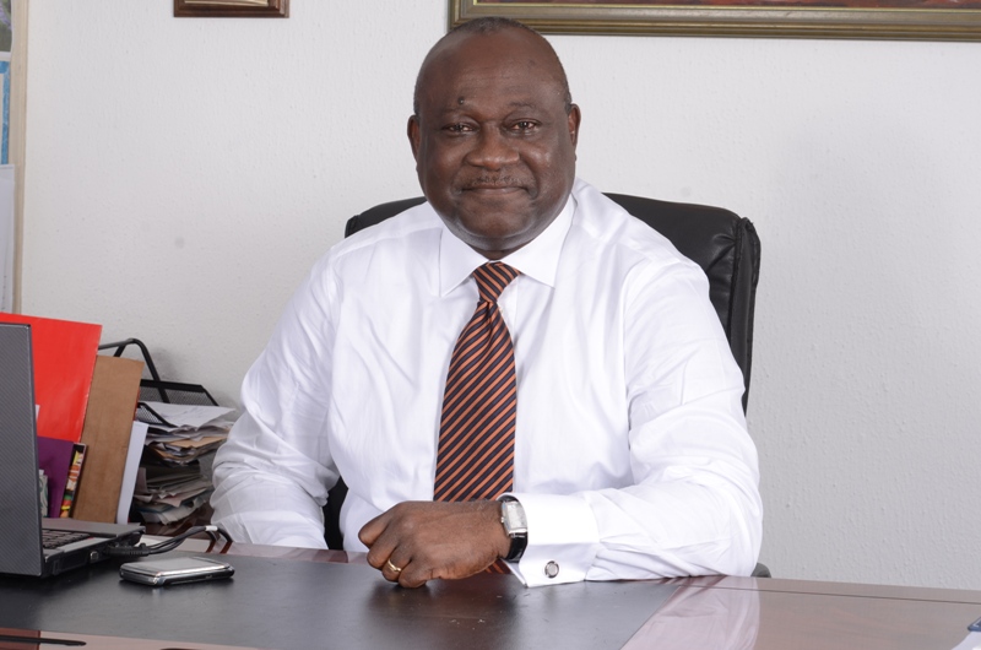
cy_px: 325
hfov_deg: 22.7
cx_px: 490
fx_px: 2448
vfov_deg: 15.1
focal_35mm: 90
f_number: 11
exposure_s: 1/100
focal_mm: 60
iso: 100
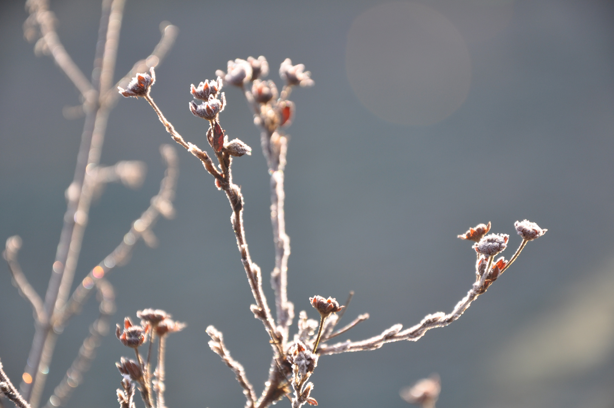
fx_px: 2683
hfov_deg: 13.1
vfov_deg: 8.7
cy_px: 204
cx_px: 307
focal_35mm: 158
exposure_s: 1/125
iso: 200
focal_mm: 105
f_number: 5.6
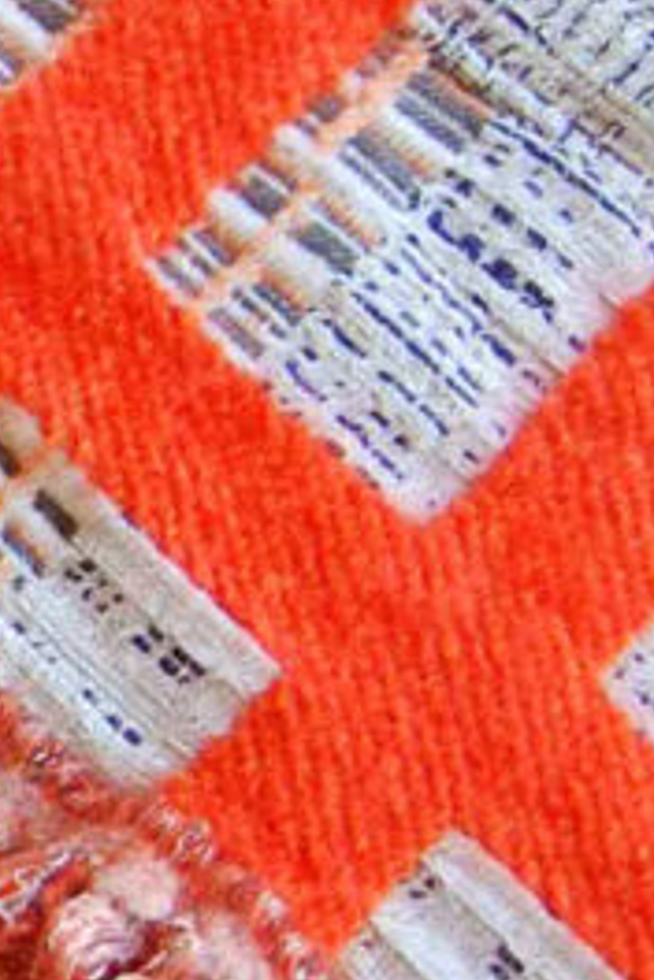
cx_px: -1042
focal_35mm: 192
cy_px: 445
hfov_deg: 6.7
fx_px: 5232
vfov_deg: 10.7
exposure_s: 1/30
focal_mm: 22
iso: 560
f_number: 3.8
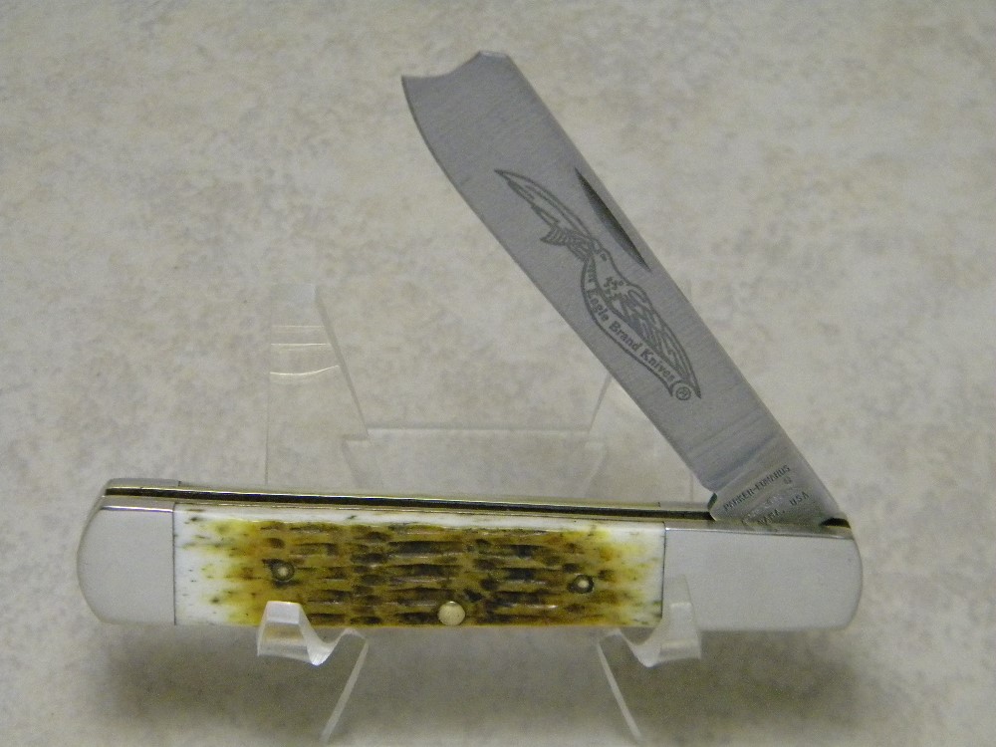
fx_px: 2388
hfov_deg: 23.6
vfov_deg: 17.8
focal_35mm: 83
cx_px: 498
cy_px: 374
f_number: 4.5
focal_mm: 15.1
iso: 800
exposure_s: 1/69.1
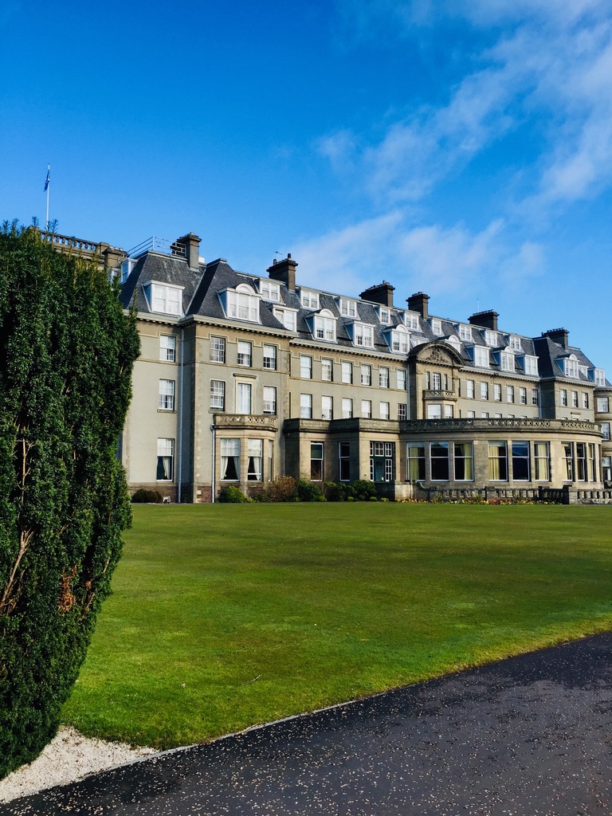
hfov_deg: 48.2
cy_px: 408
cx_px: 306
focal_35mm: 29
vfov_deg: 61.7
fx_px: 684
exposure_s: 1/920
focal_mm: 4.15
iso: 32
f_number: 2.2
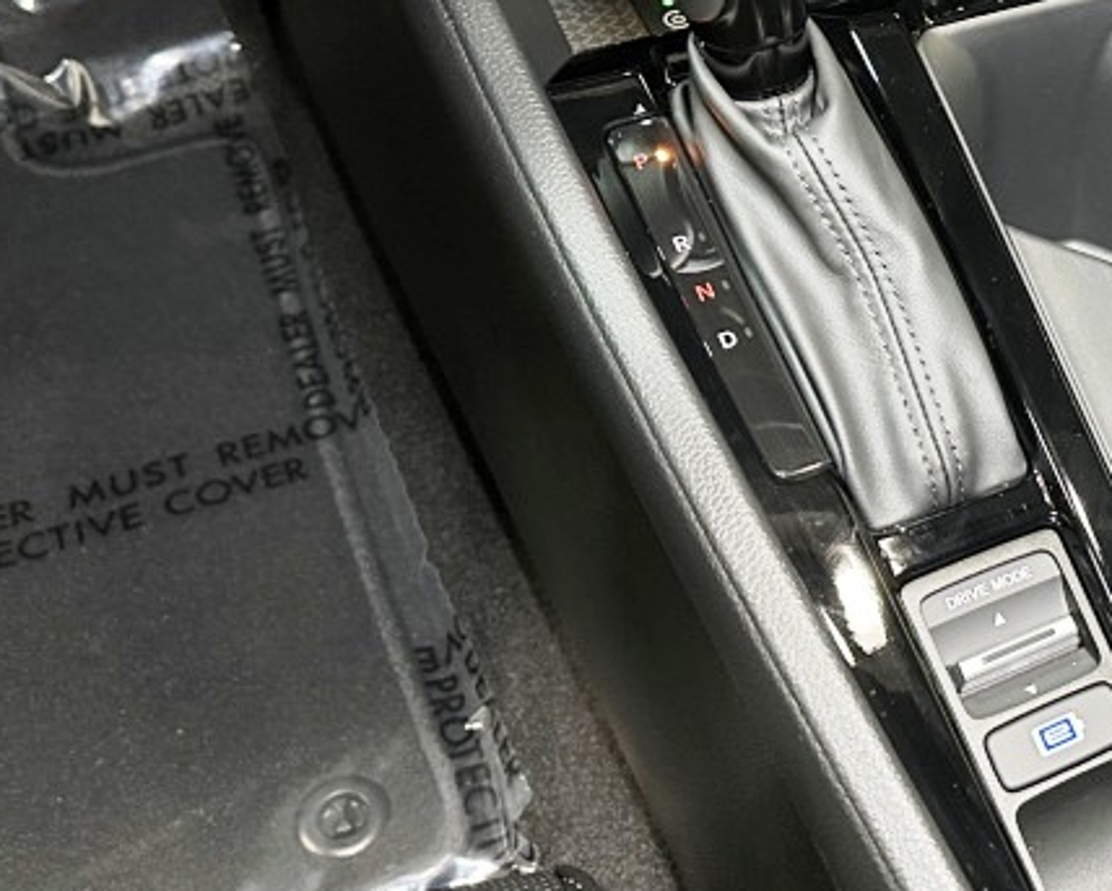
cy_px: 99
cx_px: 1130
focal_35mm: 56
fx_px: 1844
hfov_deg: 30.9
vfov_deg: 26.3
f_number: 1.78
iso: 1000
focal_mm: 6.86
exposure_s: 1/30
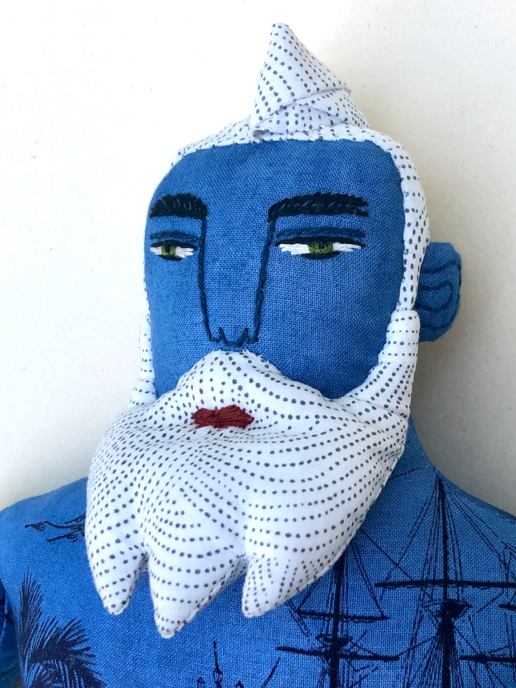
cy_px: 344
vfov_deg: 63.4
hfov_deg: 49.7
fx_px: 557
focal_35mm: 28
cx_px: 258
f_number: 1.8
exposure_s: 1/230
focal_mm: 3.99
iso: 20
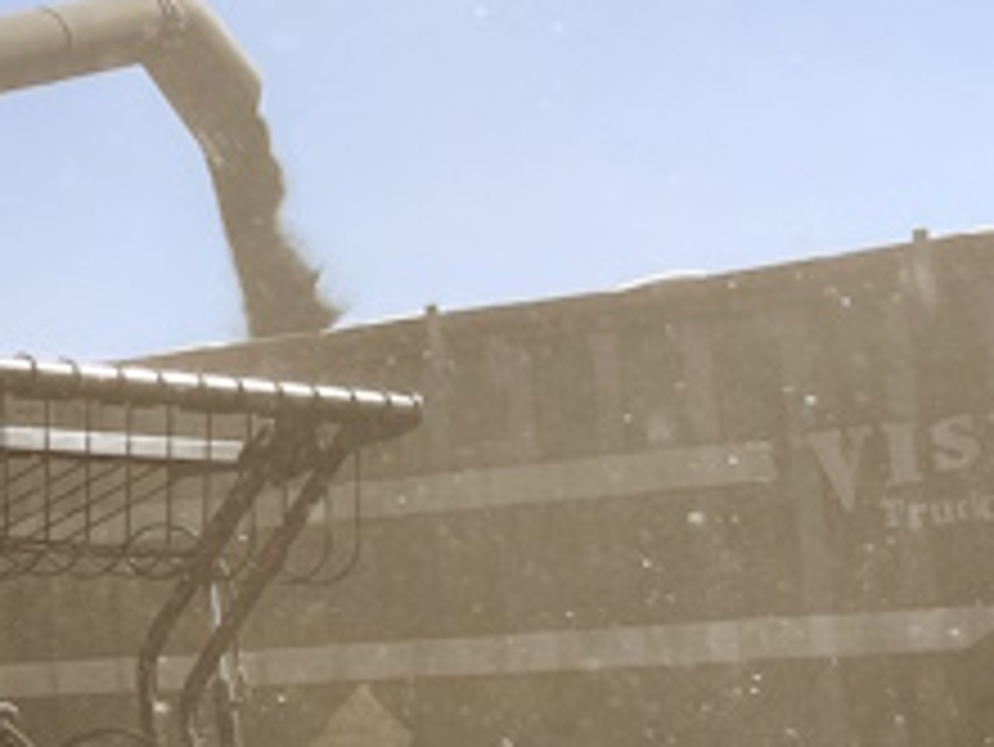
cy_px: 522
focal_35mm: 114
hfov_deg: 14.9
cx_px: -819
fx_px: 3275
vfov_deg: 13.0
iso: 50
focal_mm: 5.1
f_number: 1.6
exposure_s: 1/3876
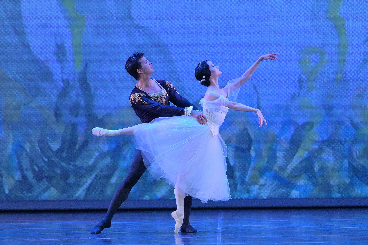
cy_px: 122
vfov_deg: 4.2
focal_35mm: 330
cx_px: 184
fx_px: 3373
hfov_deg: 6.2
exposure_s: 1/320
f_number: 4
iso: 6400
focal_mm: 220
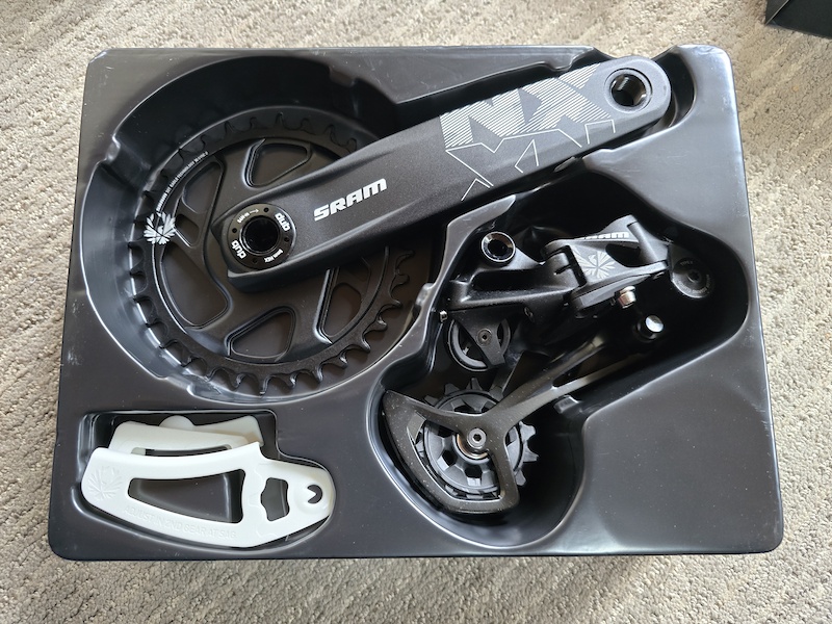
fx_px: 553
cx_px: 416
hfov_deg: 73.9
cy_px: 312
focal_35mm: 23
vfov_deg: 58.9
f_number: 1.7
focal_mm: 6.3
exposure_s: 1/60
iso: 800
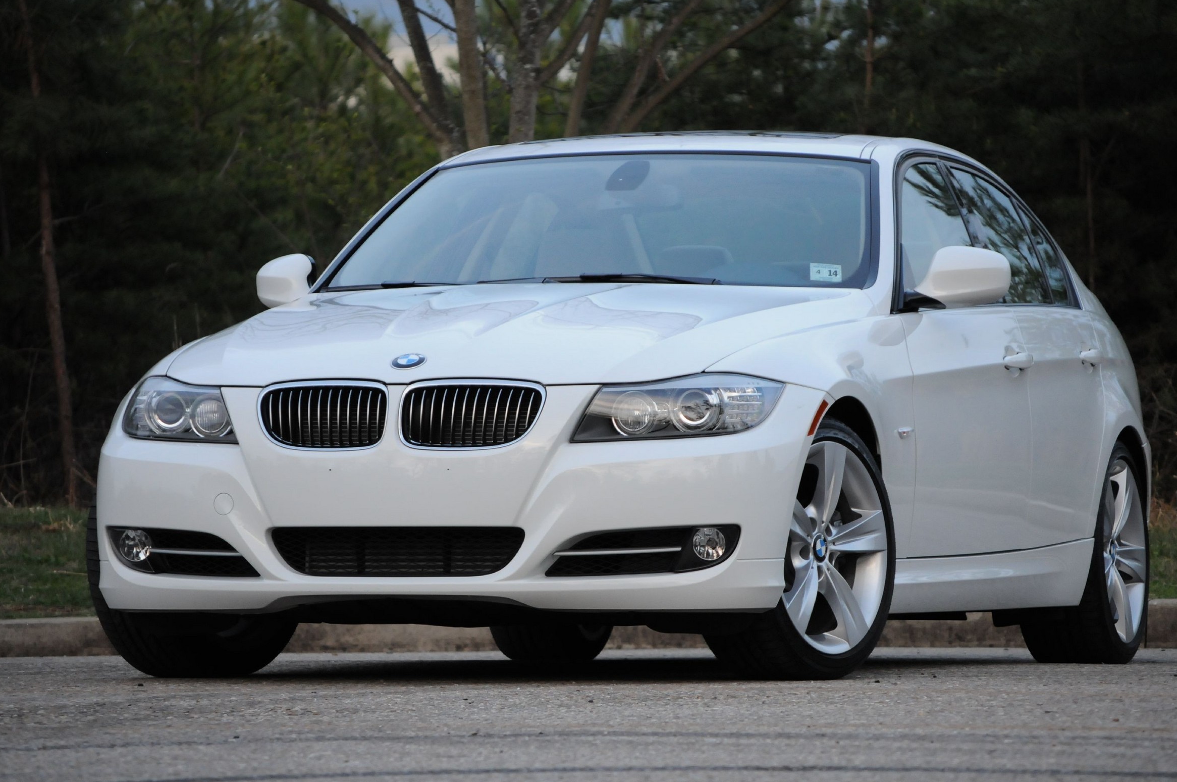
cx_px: 618
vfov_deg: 7.1
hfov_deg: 10.7
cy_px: 375
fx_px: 6302
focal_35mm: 193
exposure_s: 1/160
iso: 1000
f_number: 4.8
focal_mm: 120
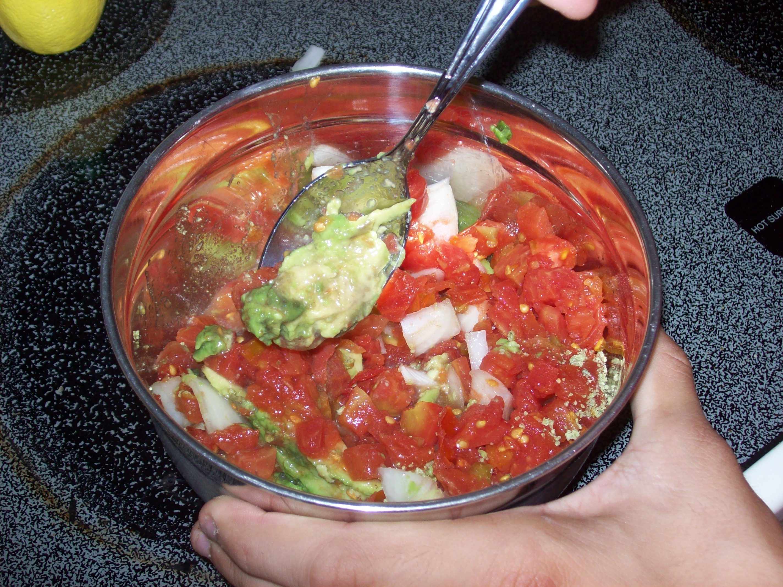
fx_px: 1266
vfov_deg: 26.1
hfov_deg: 34.4
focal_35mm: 56
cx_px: 392
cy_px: 294
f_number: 3.4
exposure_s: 1/84.5
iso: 80
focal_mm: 9.4
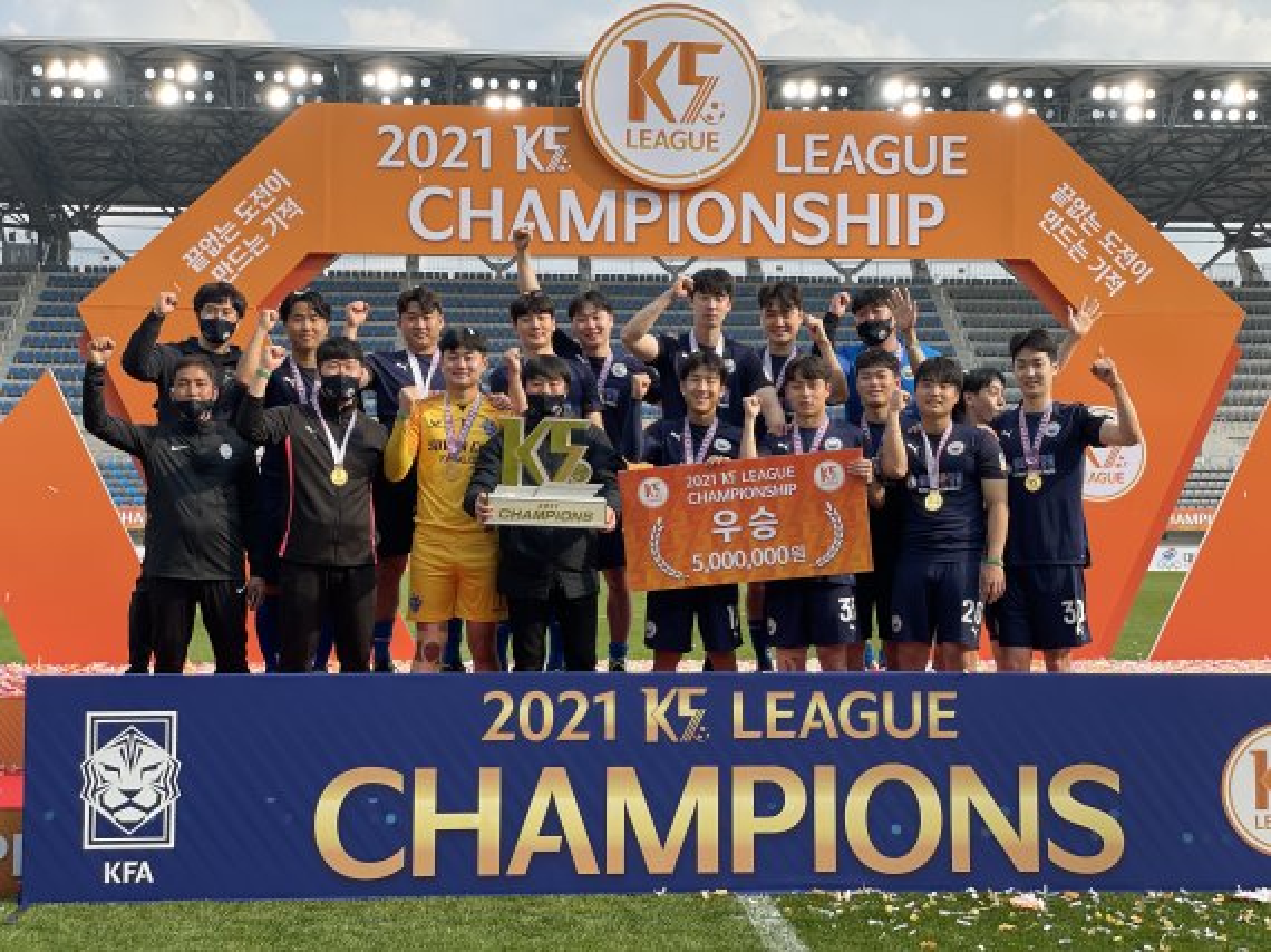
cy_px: 476
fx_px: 1908
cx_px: 636
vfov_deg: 28.0
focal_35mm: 52
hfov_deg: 36.8
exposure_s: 1/533
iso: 25
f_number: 2
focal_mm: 6
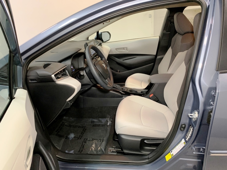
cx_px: 114
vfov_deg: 53.1
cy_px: 85
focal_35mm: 26
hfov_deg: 67.3
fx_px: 170
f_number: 1.8
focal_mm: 4.25
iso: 250
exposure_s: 1/40
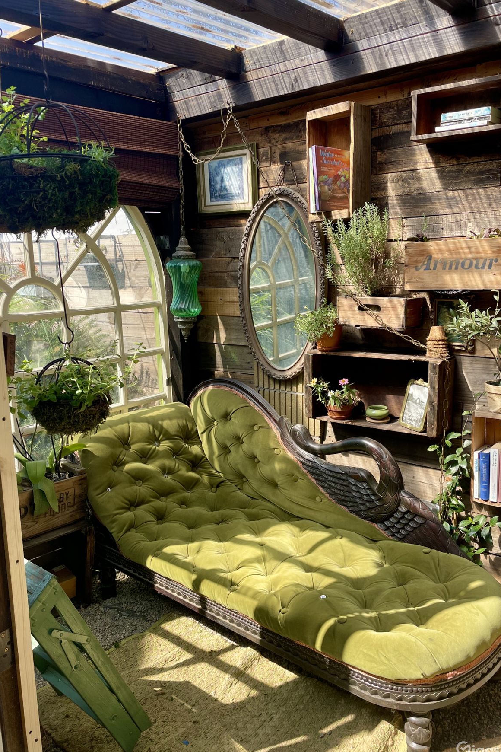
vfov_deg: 63.7
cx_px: 231
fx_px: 605
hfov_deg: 44.9
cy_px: 369
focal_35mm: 29
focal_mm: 4.2
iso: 50
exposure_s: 1/1208
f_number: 1.6
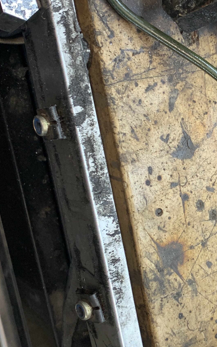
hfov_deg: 19.1
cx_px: 246
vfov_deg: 31.5
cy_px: 162
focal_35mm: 65
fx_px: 615
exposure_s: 1/60
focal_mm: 4.25
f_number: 1.8
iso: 80
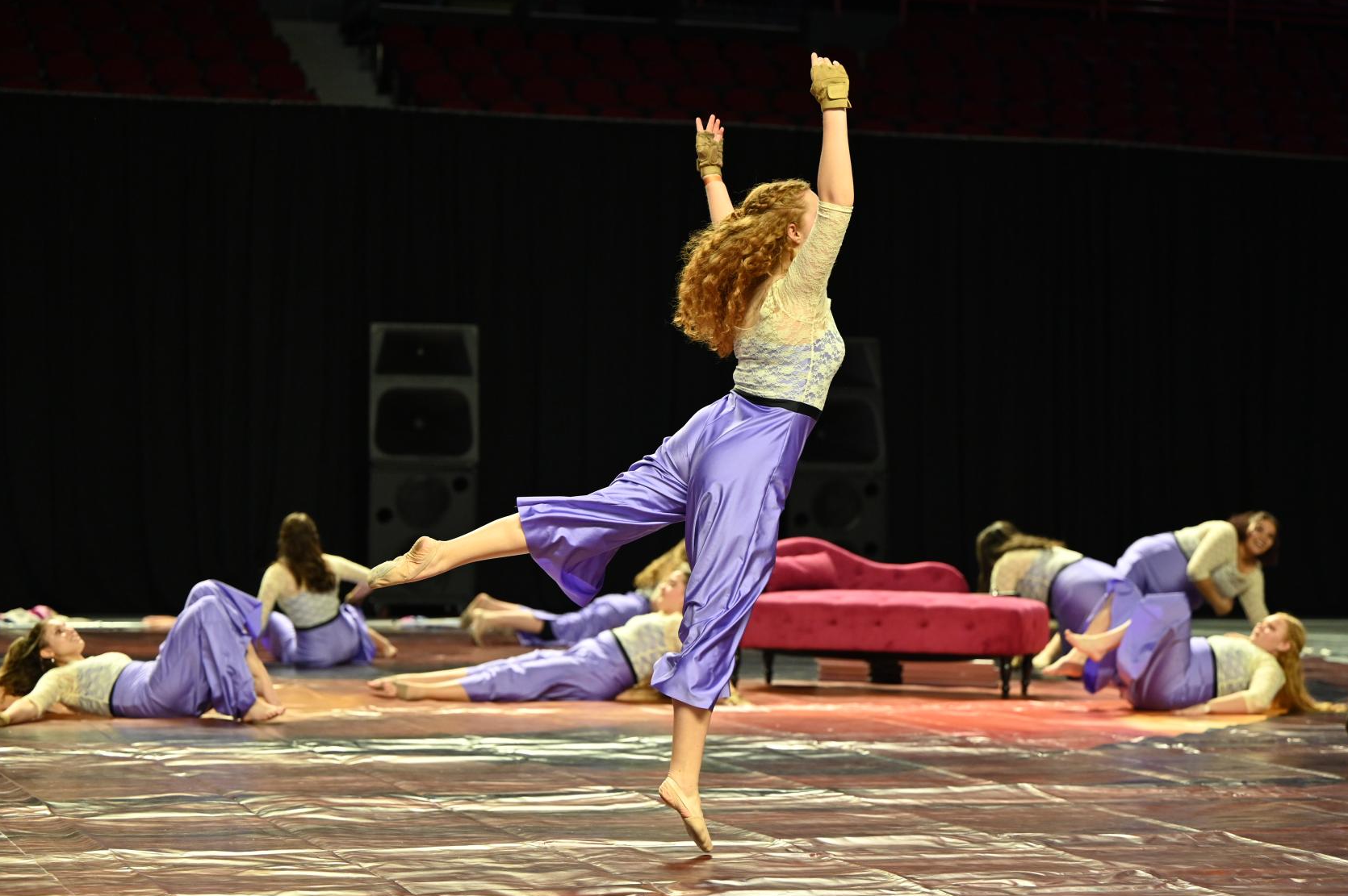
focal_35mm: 88
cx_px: 690
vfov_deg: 15.5
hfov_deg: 23.1
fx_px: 3293
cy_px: 443
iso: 1600
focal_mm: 81
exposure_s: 1/1000
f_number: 2.8
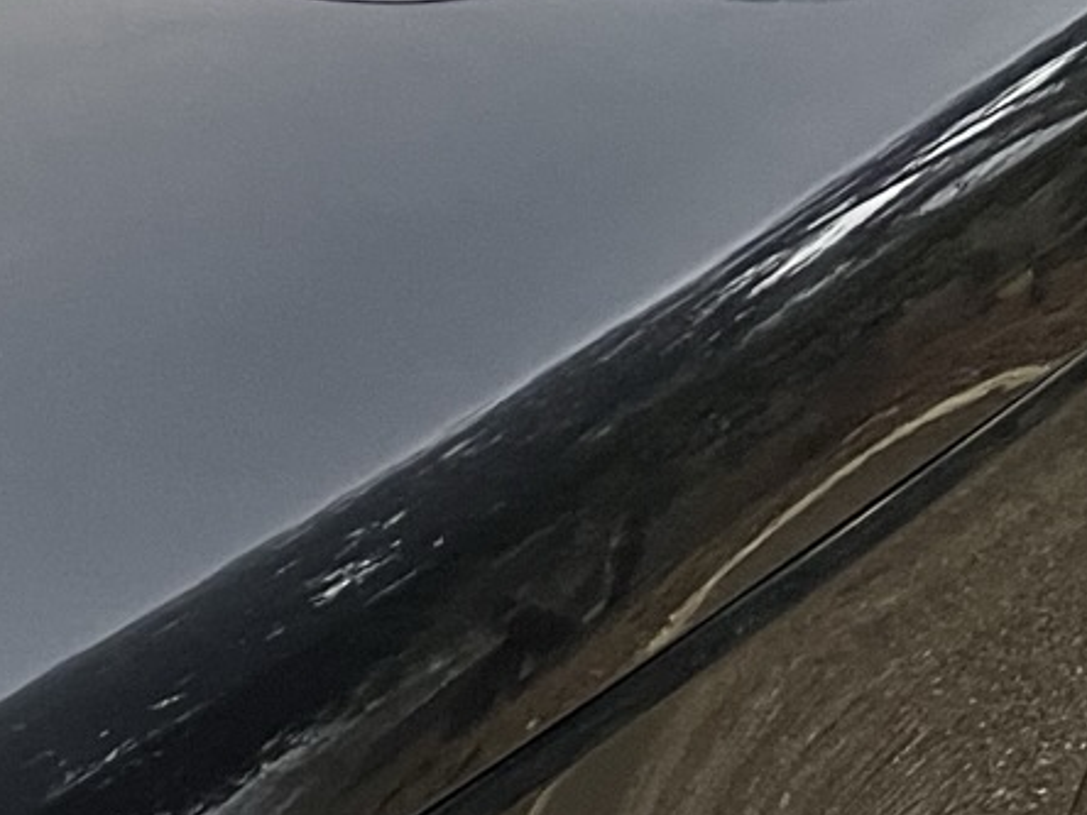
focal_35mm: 120
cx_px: -1344
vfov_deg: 11.9
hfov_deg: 13.2
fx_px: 3768
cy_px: 1180
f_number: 1.6
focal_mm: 5.1
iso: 250
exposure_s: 1/59
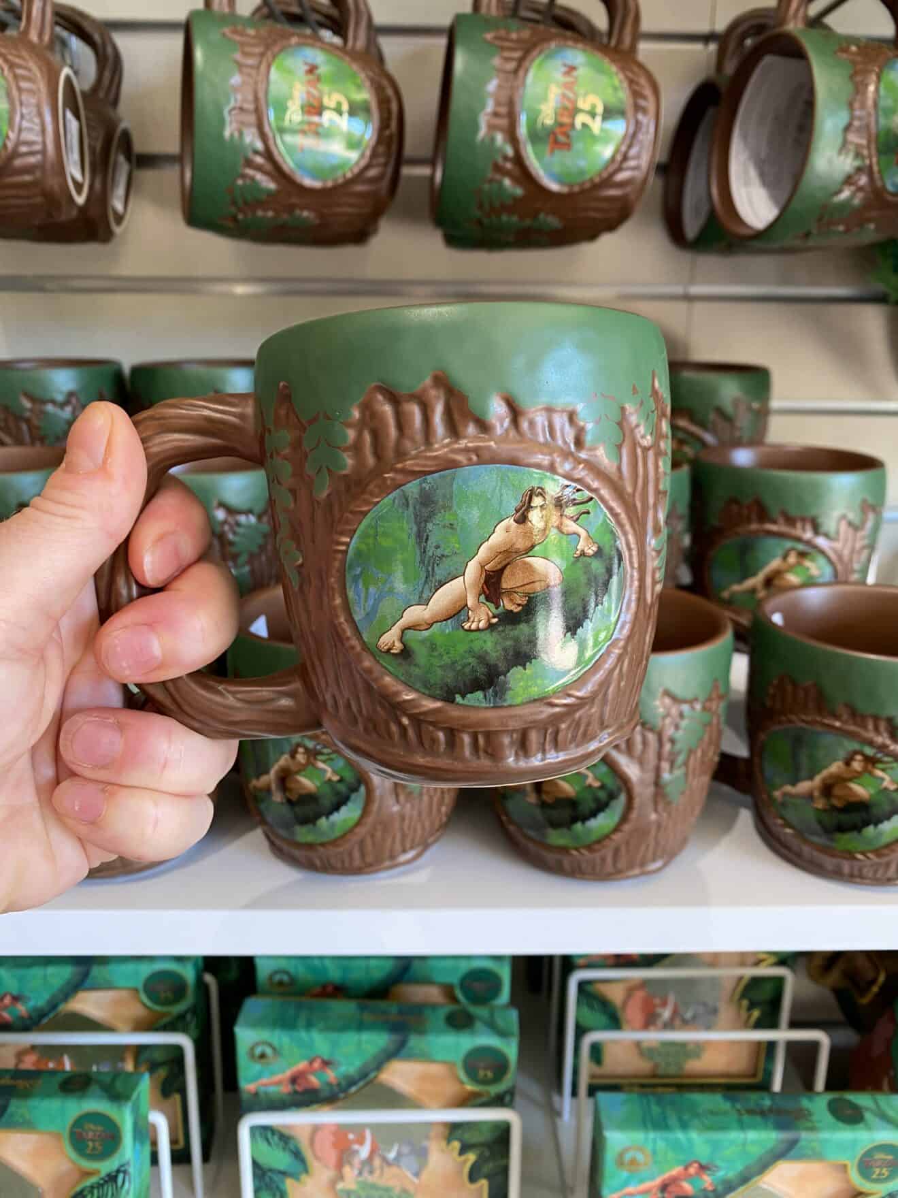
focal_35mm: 26
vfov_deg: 67.3
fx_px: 899
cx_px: 449
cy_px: 599
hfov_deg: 53.1
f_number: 1.8
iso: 100
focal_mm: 4.25
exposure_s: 1/60
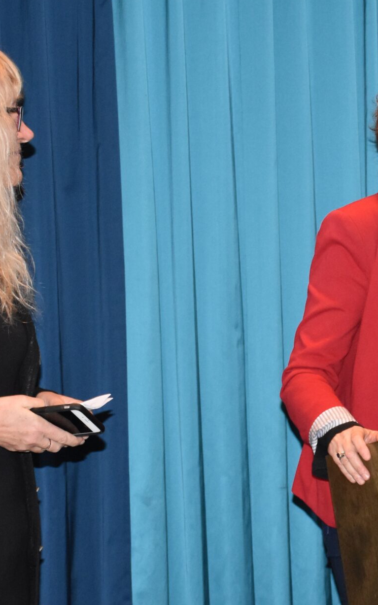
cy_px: 344
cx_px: 459
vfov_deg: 13.7
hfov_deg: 8.5
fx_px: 2523
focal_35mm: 153
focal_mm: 48
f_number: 6.3
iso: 2500
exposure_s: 1/60
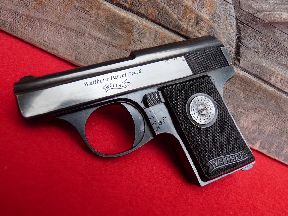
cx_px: 144
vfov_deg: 51.4
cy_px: 108
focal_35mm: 27
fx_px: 225
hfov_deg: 65.3
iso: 100
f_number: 2.8
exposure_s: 1/80
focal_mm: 4.8
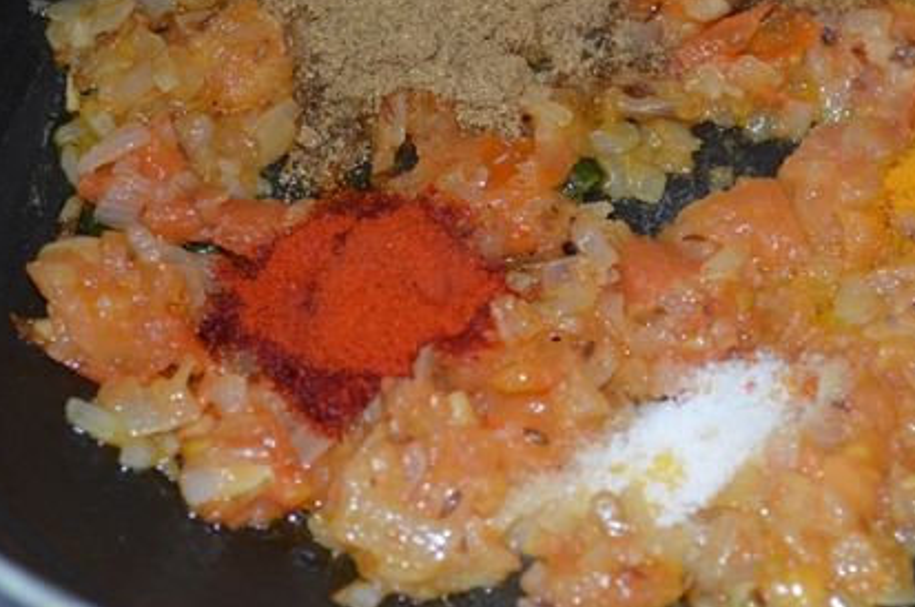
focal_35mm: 93
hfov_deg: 21.9
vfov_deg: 14.6
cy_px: 173
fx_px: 2360
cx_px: 611
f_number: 5.3
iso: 1800
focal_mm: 40
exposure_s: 1/60
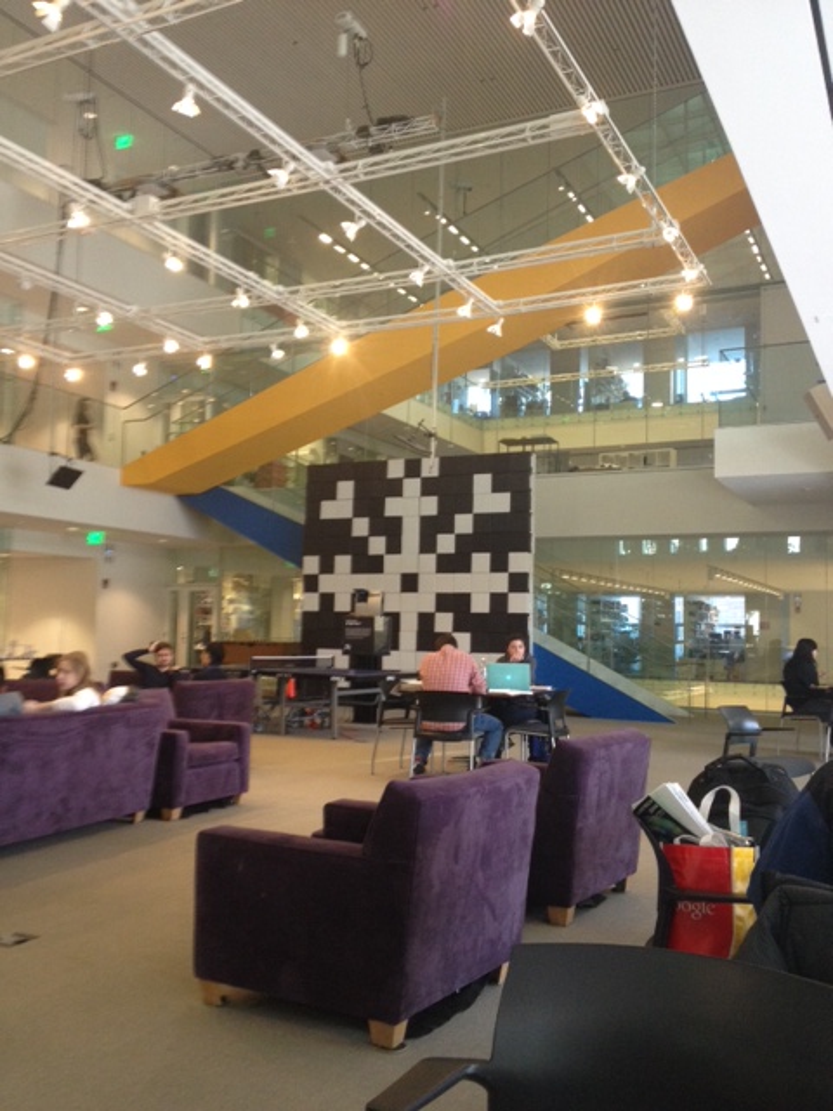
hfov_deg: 40.7
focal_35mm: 35
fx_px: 1123
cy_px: 556
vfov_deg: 52.6
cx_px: 416
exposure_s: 1/20
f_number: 2.4
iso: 160
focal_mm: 4.28
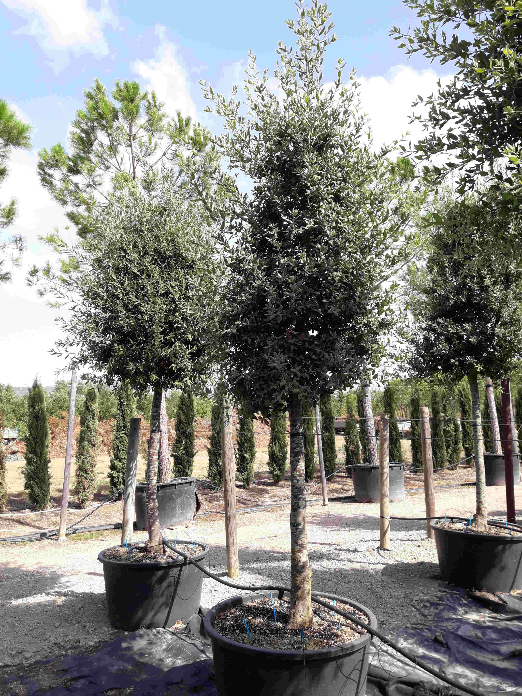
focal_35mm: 28
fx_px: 563
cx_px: 261
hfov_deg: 49.7
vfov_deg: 63.4
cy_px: 348
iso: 40
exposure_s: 1/770
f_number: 1.9
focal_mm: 3.7
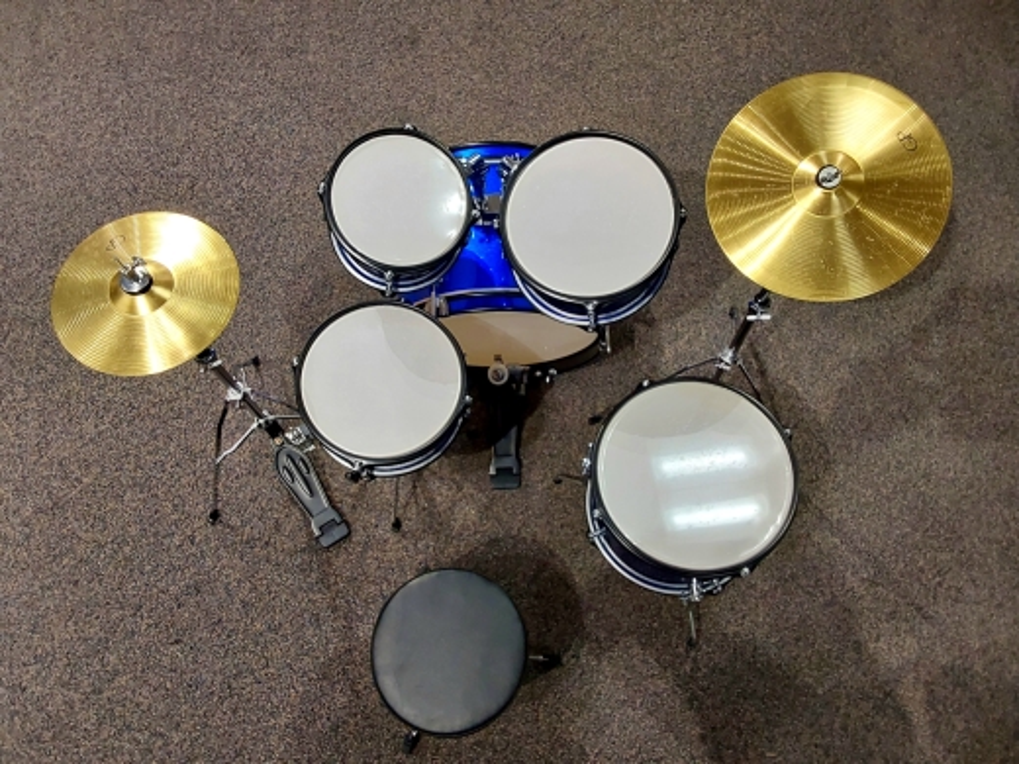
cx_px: 510
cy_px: 382
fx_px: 824
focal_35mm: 28
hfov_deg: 63.4
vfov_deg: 49.7
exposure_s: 1/60.2
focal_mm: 2.91
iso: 80
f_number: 1.9
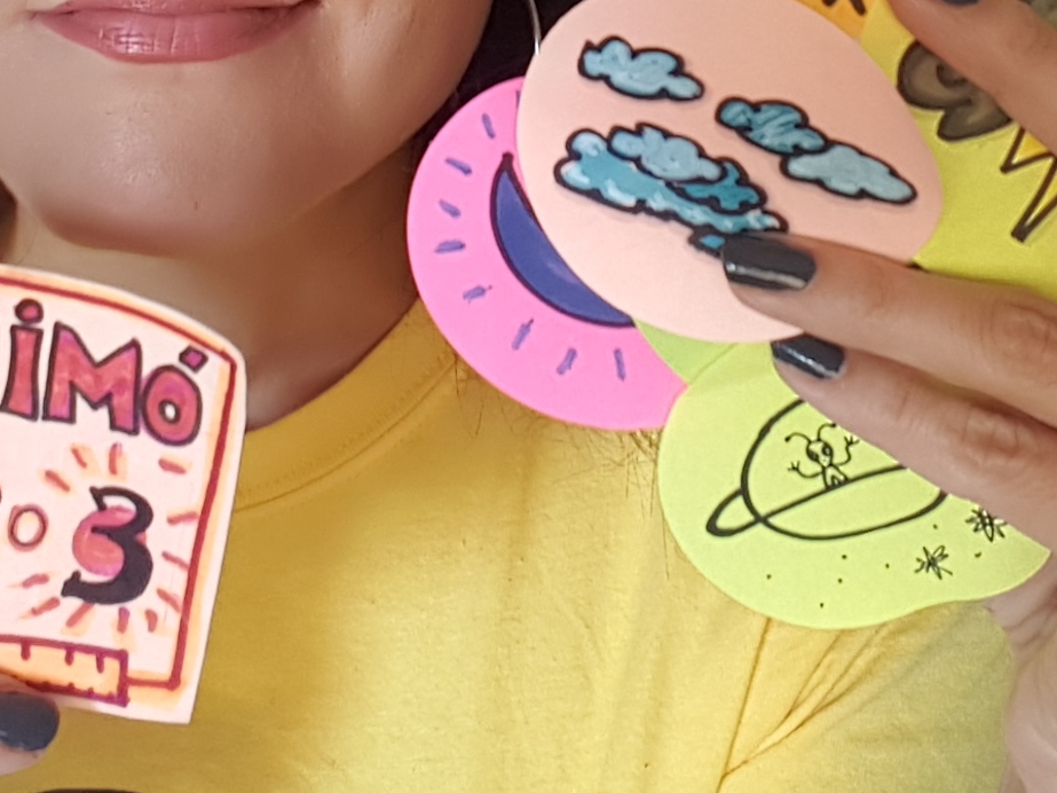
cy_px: -265
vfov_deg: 22.0
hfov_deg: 32.7
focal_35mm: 59
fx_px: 1801
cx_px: 552
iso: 50
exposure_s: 1/33
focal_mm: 2.1
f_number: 1.7
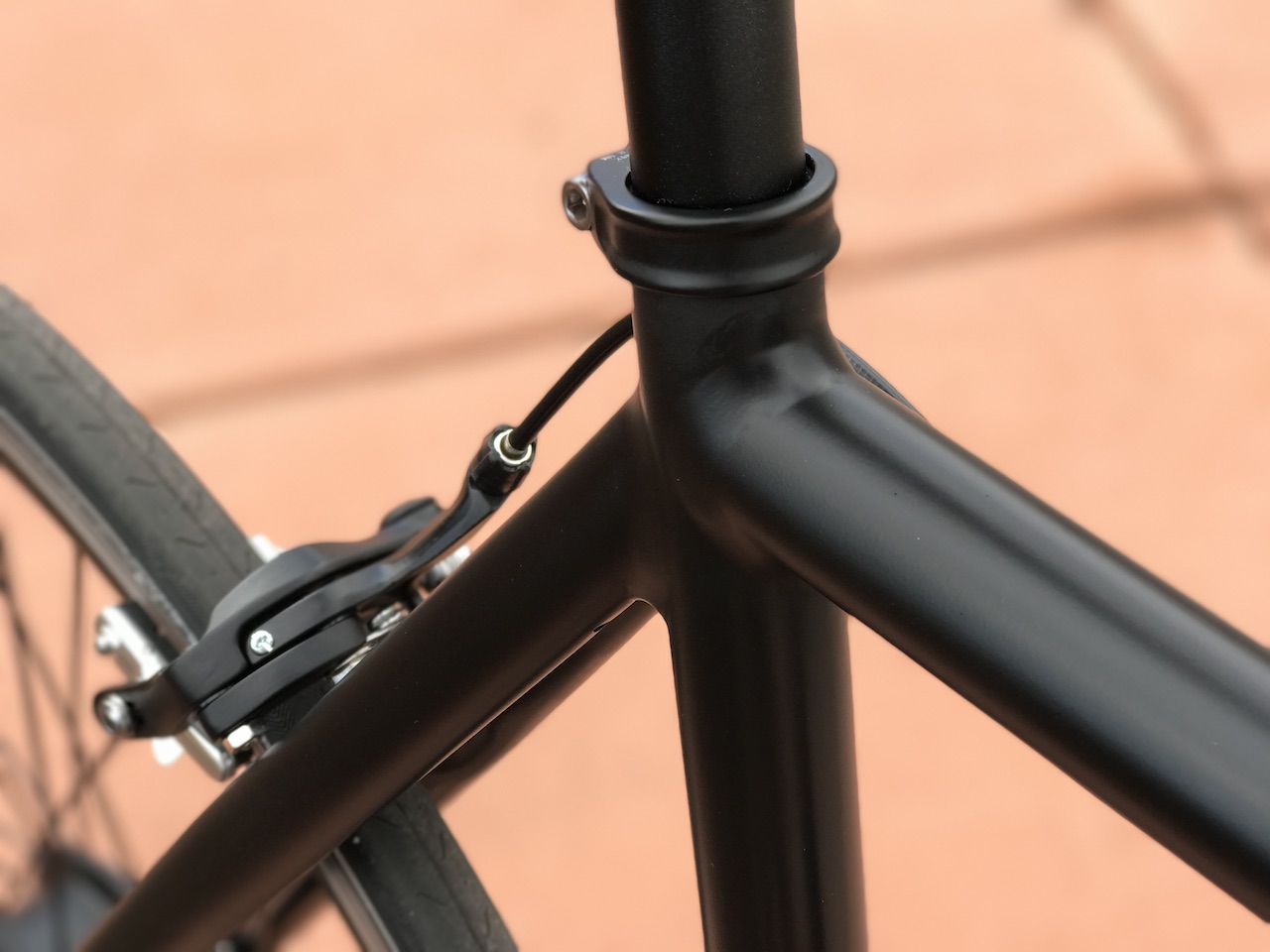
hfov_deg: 33.8
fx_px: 2091
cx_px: 635
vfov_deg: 25.7
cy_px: 476
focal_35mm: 57
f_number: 2.8
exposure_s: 1/120
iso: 32
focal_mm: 6.6
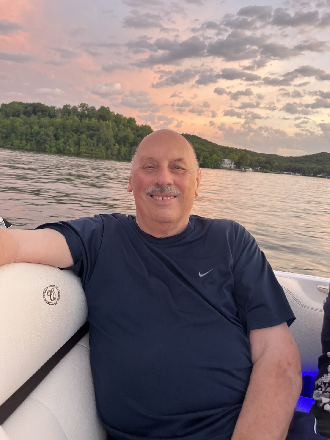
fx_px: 330
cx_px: 165
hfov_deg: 53.1
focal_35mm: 26
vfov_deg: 67.3
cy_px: 220
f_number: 1.6
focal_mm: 5.1
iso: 125
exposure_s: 1/73
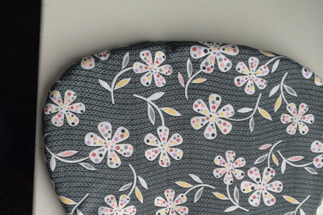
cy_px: 190
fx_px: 377
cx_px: 162
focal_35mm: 42
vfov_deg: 30.6
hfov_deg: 46.4
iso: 50
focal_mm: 4.12
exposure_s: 1/60
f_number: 2.2
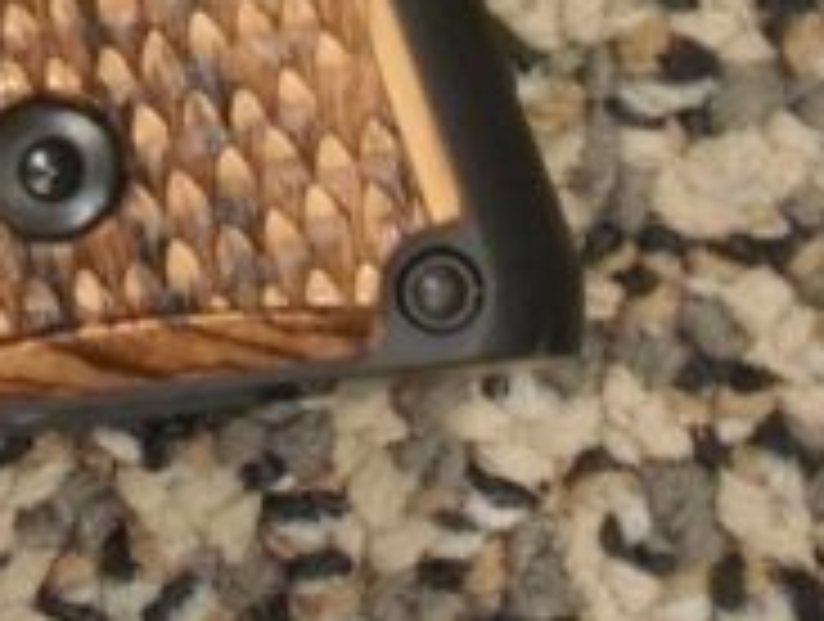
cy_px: -518
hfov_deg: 2.2
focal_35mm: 899
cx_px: -725
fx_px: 21442
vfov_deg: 1.7
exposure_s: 1/6
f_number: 5.1
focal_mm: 38.6
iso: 800
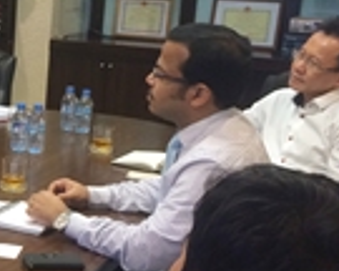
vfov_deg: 18.3
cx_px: -121
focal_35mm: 84
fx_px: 843
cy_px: 128
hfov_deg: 20.5
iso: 160
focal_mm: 4.15
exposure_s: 1/33
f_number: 2.2
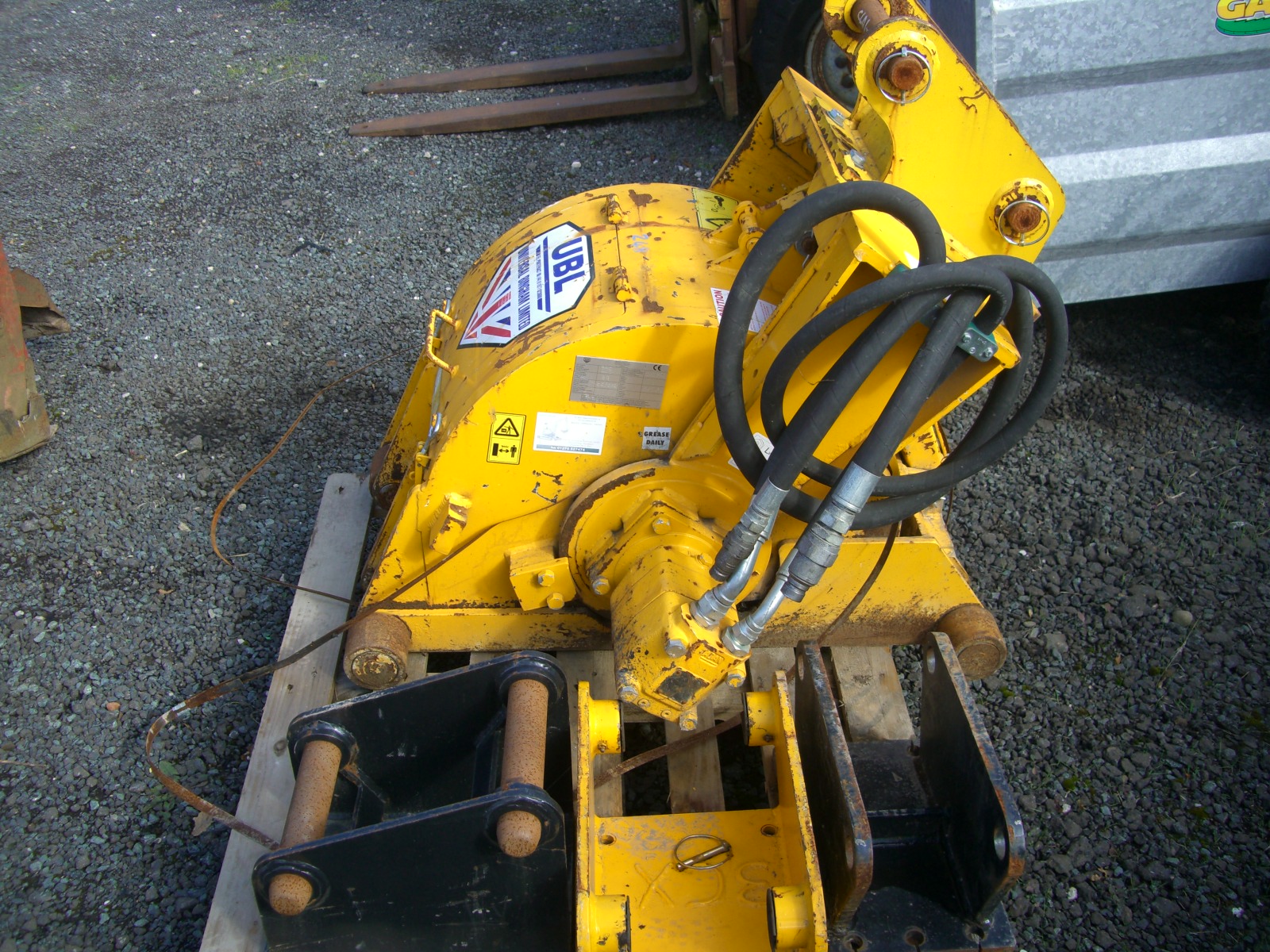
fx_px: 1394
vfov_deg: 37.7
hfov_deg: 49.0
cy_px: 476
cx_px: 635
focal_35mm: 38
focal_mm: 7.9
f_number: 2.8
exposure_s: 1/250
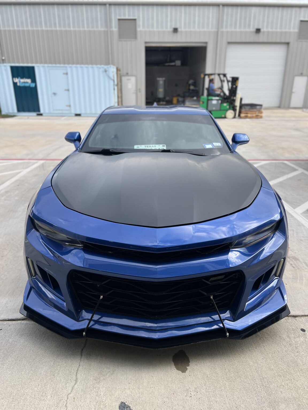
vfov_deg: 67.3
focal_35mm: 26
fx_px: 308
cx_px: 154
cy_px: 205
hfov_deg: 53.1
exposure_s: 1/687
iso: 50
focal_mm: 5.7
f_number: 1.5
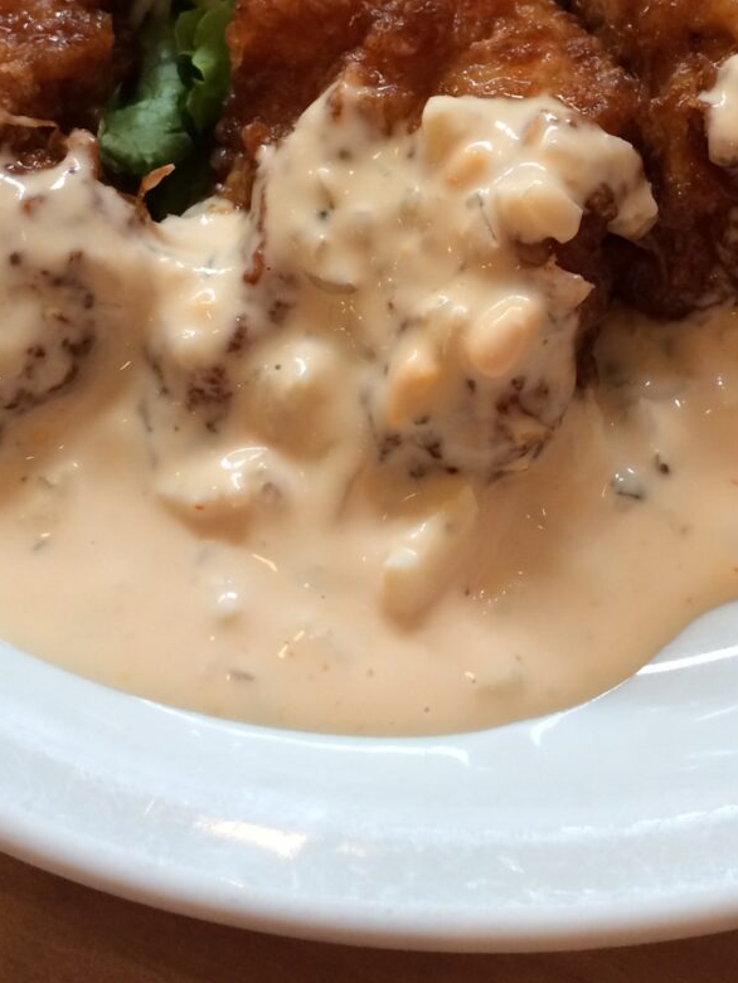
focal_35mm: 59
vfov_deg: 31.5
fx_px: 1677
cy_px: 150
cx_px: 518
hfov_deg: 24.6
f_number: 2.2
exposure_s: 1/30
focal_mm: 4.12
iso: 40
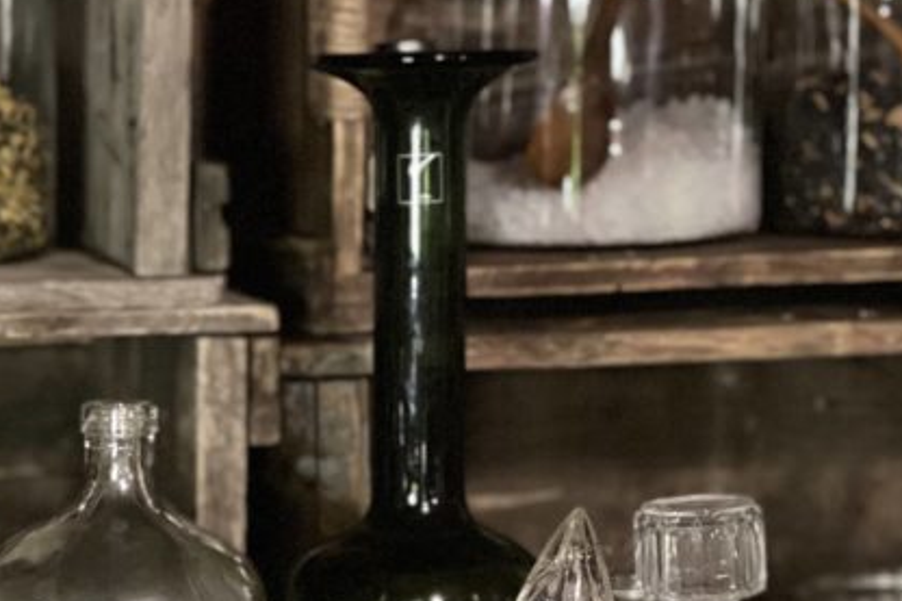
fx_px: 4107
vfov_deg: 8.3
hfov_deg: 12.3
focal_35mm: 164
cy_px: 699
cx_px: -124
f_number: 2.2
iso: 640
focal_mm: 7.5
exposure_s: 1/15
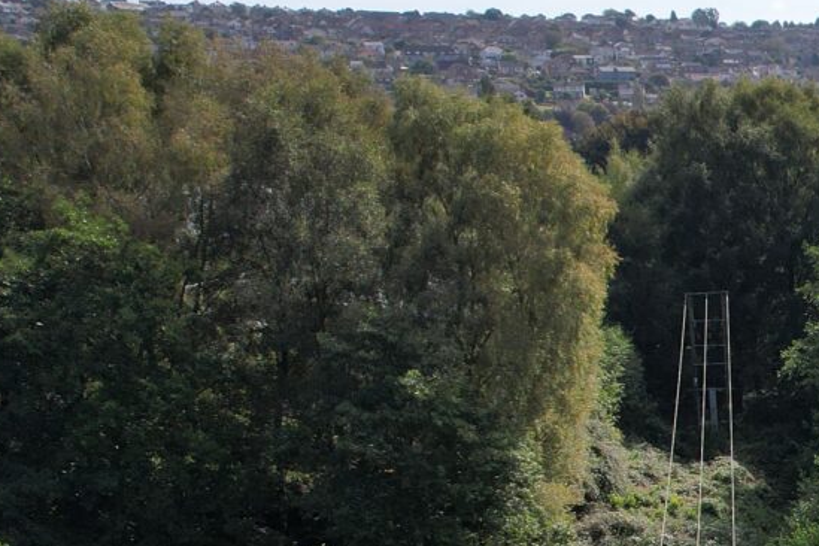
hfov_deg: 21.1
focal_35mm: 82
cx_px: 1220
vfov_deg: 15.9
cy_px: 691
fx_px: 1865
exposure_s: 1/500
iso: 100
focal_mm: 8.38
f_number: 2.8
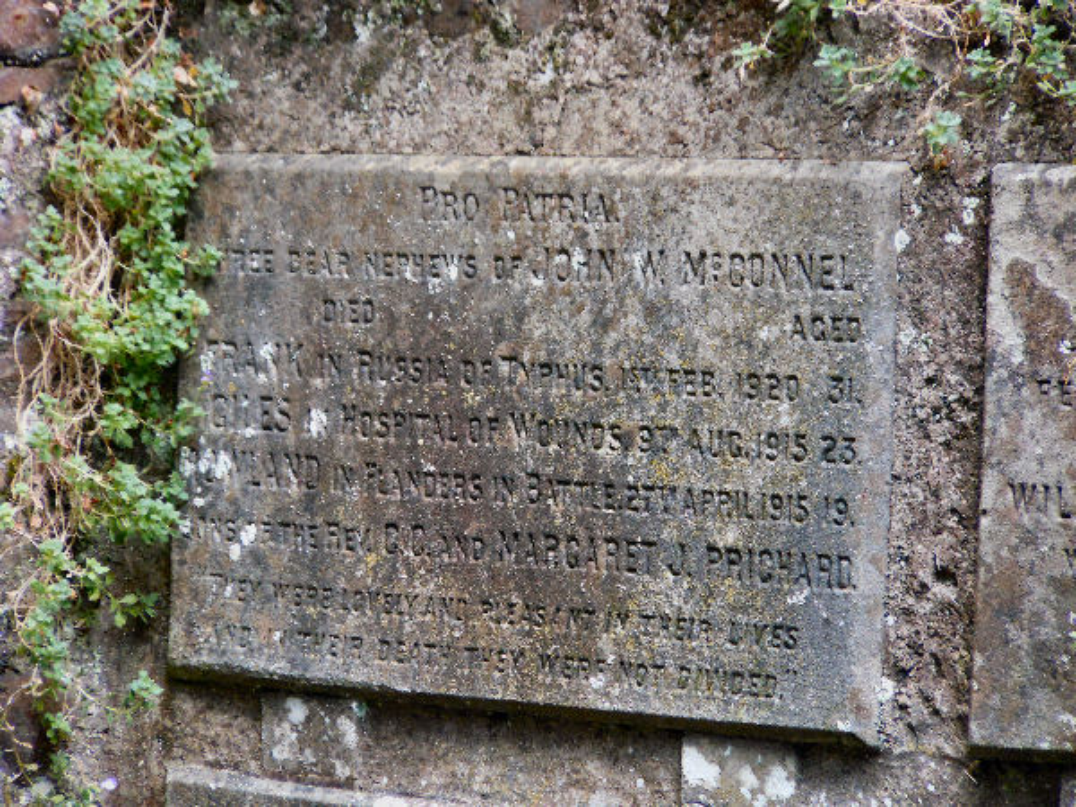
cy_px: 404
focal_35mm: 196
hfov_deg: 10.1
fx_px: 6092
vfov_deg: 7.6
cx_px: 538
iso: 400
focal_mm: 35
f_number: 5.6
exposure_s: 1/60
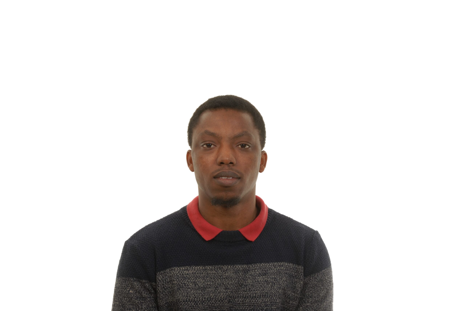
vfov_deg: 23.8
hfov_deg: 35.0
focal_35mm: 57
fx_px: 737
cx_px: 232
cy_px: 156
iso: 100
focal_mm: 38
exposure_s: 1/60
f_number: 14
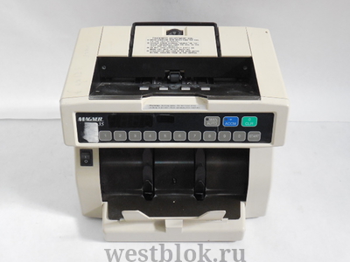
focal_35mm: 44
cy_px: 131
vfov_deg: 32.9
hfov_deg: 42.9
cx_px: 175
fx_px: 445
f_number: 4.5
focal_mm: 7.8
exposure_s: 1/160
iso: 800
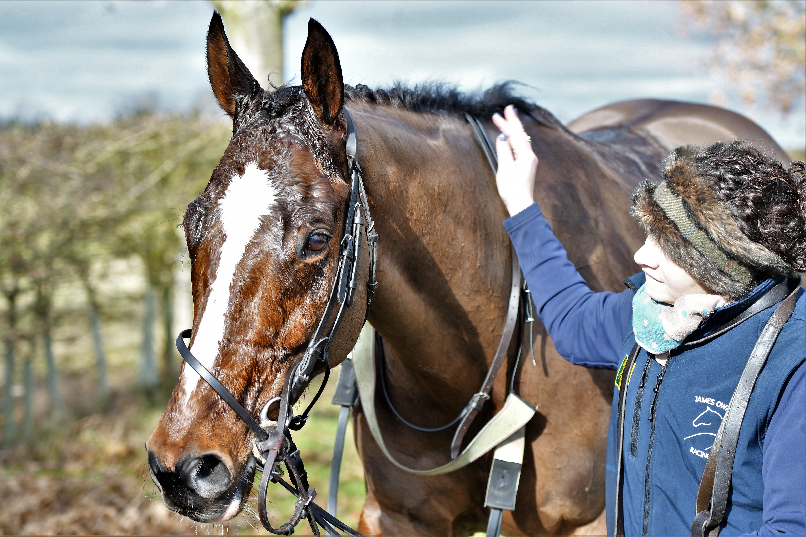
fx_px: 2350
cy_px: 268
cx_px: 403
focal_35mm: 105
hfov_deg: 19.5
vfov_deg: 13.0
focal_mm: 70
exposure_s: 1/640
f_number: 3.2
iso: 200
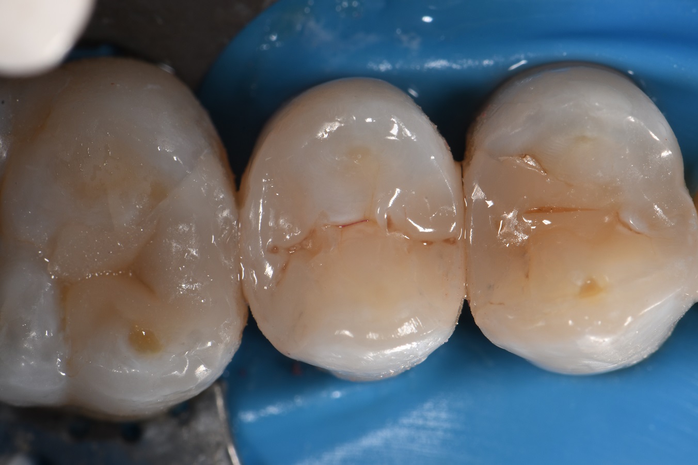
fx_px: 3042
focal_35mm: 157
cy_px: 232
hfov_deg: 13.1
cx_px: 349
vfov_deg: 8.7
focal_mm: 105
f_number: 32
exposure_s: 1/200
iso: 200
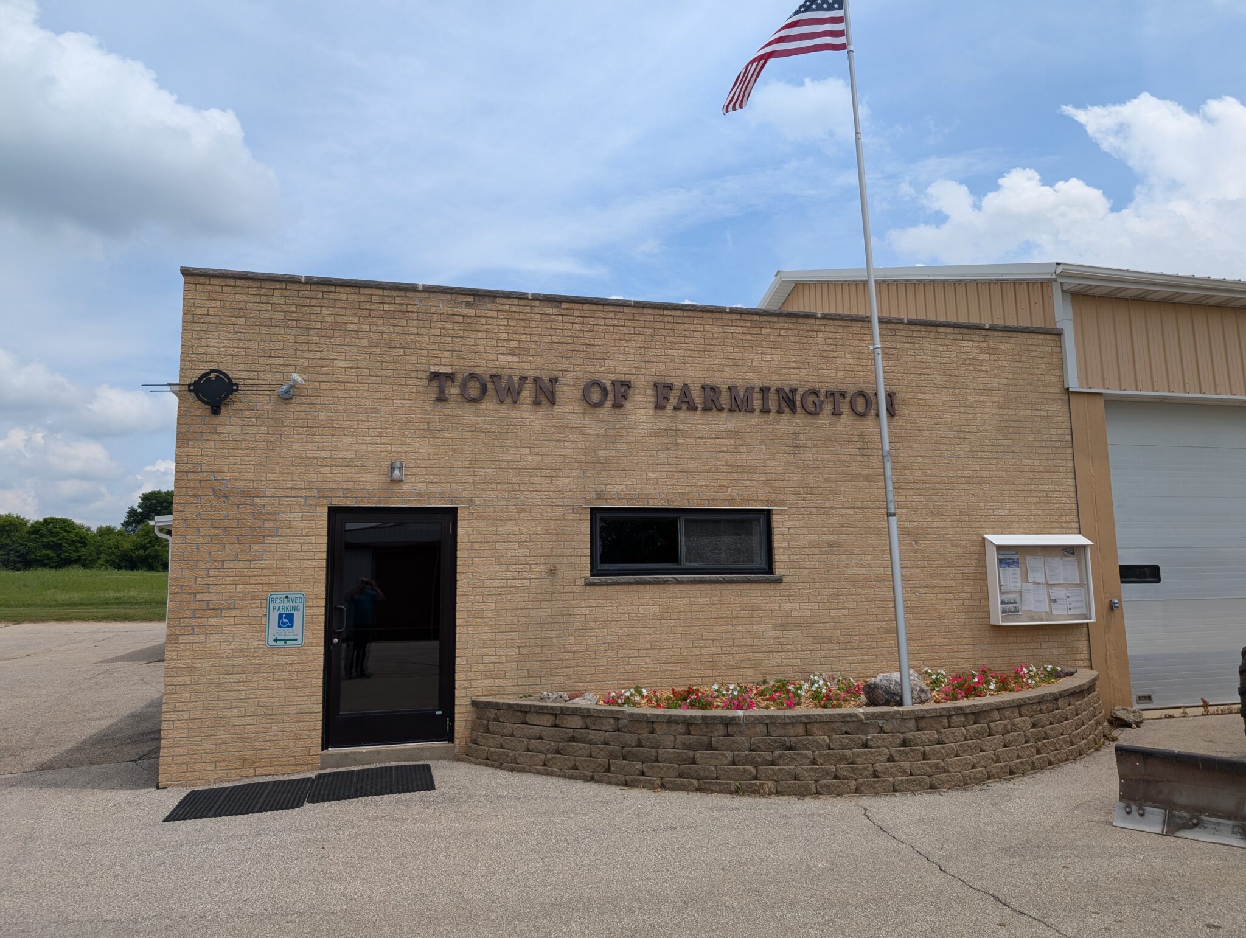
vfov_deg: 56.9
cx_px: 623
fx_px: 865
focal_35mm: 24
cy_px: 469
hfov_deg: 71.5
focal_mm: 6.9
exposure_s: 1/1527
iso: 22
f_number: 1.68
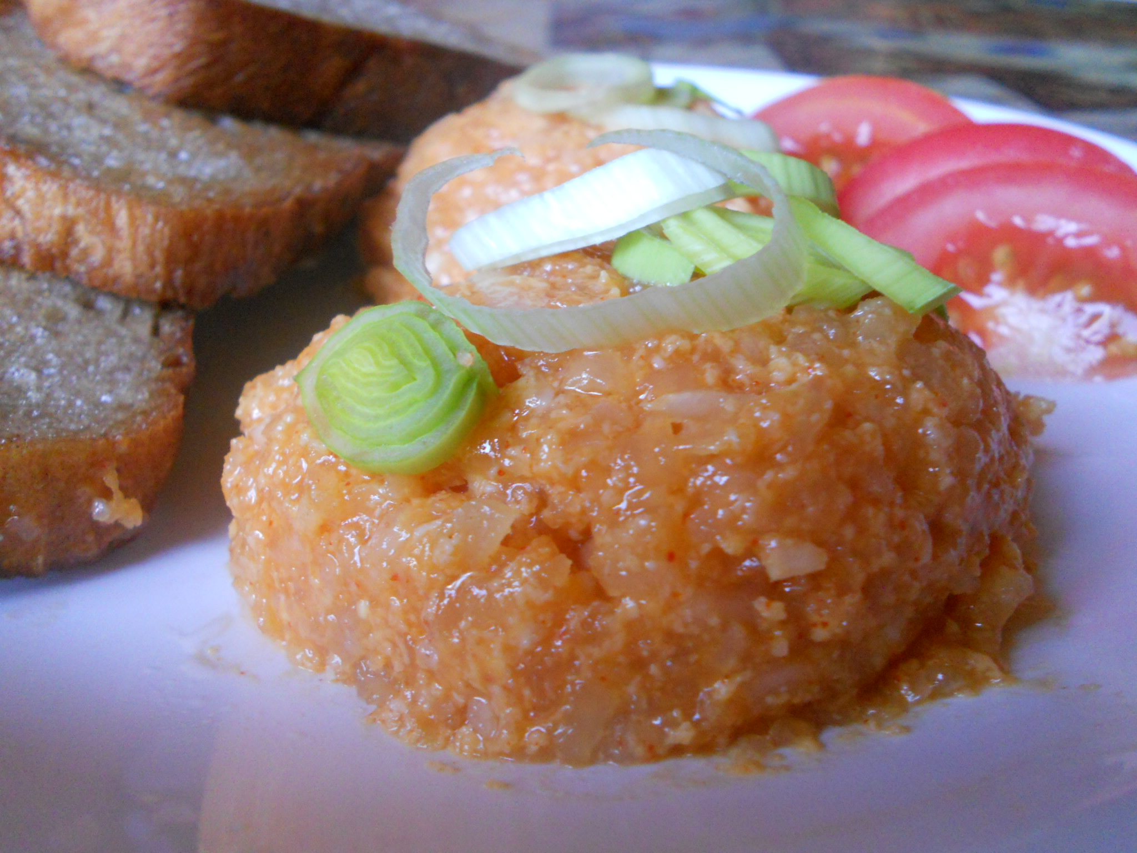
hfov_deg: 56.8
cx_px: 568
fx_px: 1051
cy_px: 426
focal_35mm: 32
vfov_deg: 44.2
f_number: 3.5
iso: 400
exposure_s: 1/20
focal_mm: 5.8
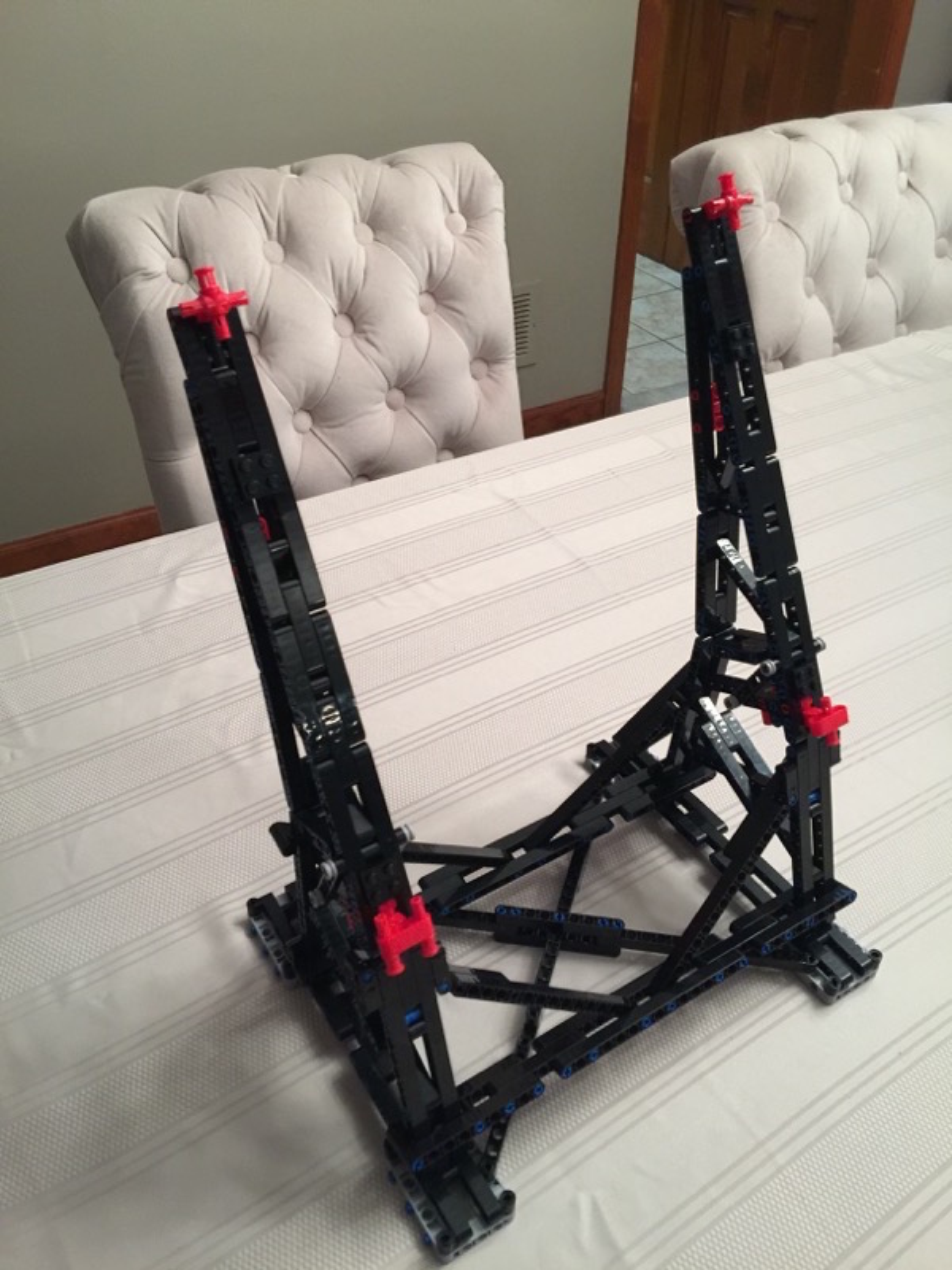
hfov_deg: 48.2
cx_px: 476
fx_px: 1063
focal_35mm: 29
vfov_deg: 61.7
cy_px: 635
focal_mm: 4.15
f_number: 2.2
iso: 125
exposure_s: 1/15
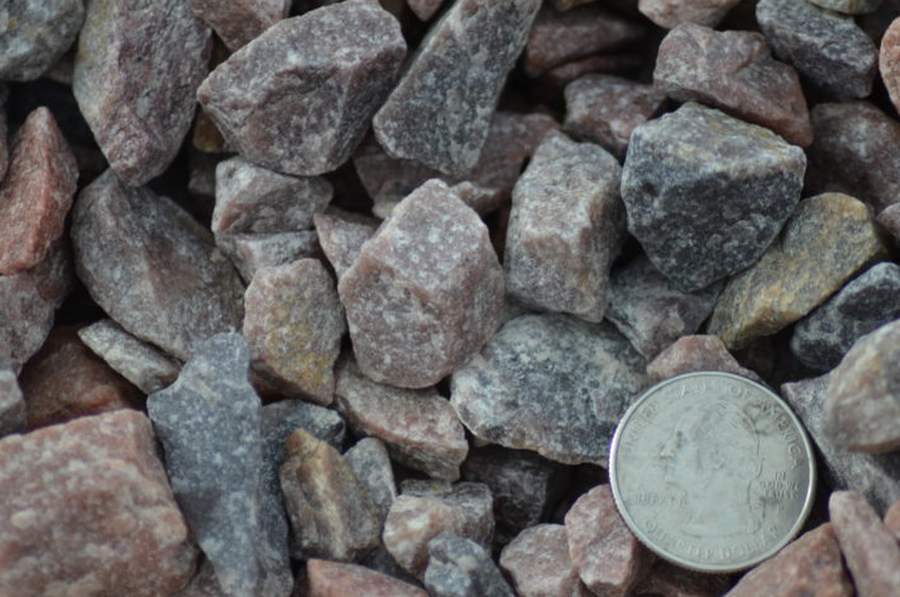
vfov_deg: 3.3
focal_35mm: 417
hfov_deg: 5.0
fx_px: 10406
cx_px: 446
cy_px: 318
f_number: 5
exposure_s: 1/1000
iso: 400
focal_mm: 260
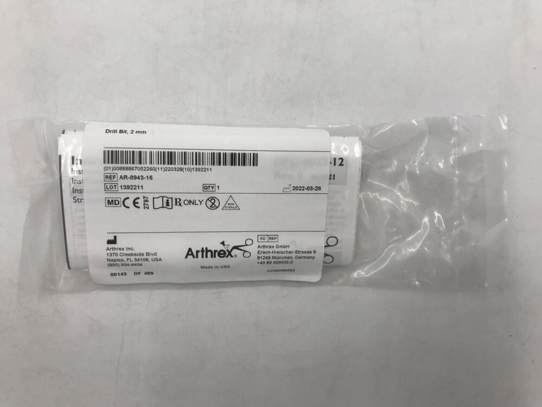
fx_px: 438
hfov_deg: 63.4
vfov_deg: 49.7
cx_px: 271
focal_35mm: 28
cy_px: 204
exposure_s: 1/120
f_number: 1.8
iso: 32
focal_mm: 3.99
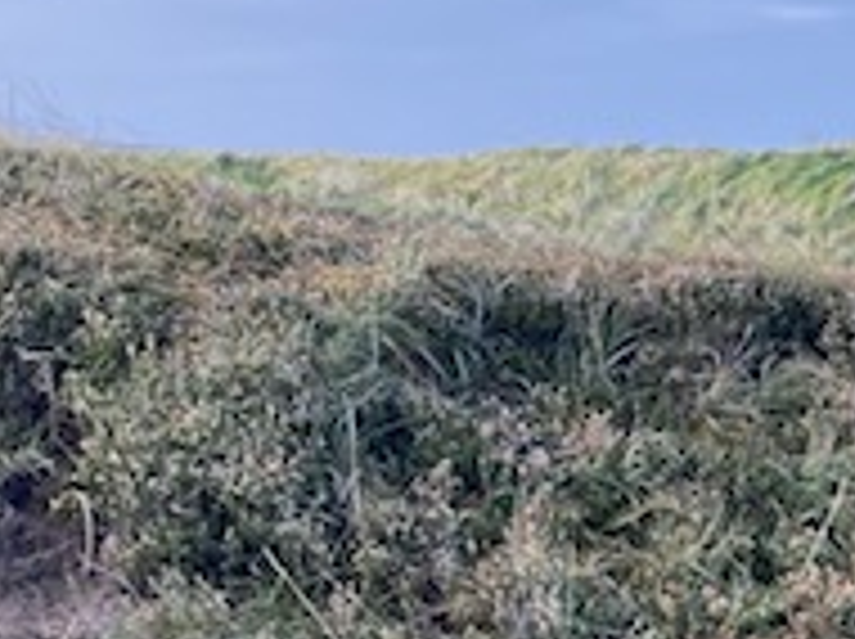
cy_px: 976
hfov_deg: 14.8
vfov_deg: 12.3
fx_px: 2812
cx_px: 1611
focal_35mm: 114
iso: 32
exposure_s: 1/204
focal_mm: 4.25
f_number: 1.8
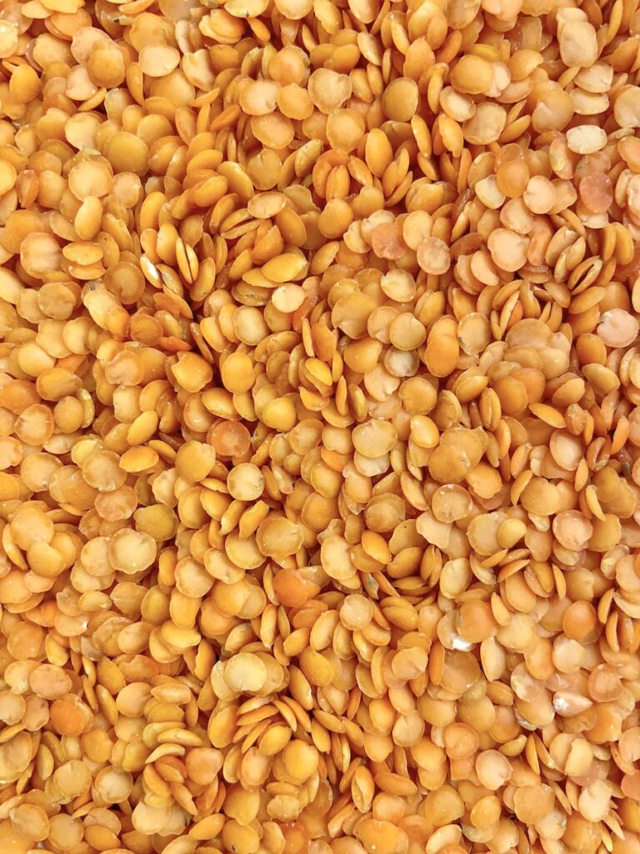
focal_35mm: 26
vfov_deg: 67.3
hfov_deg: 53.1
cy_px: 427
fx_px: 641
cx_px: 320
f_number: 1.6
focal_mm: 4.2
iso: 400
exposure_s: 1/50
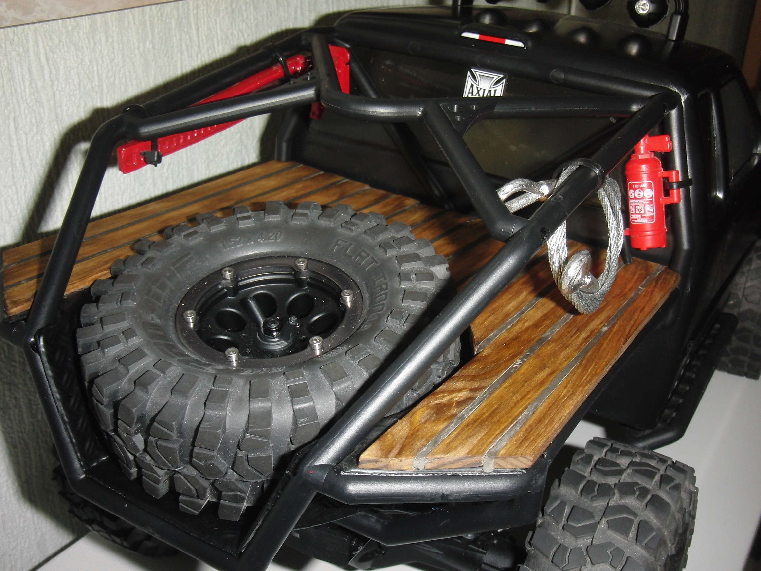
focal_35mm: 38
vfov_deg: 37.7
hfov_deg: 49.0
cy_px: 286
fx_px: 835
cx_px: 380
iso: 100
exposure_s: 1/40
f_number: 3.9
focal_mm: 6.66
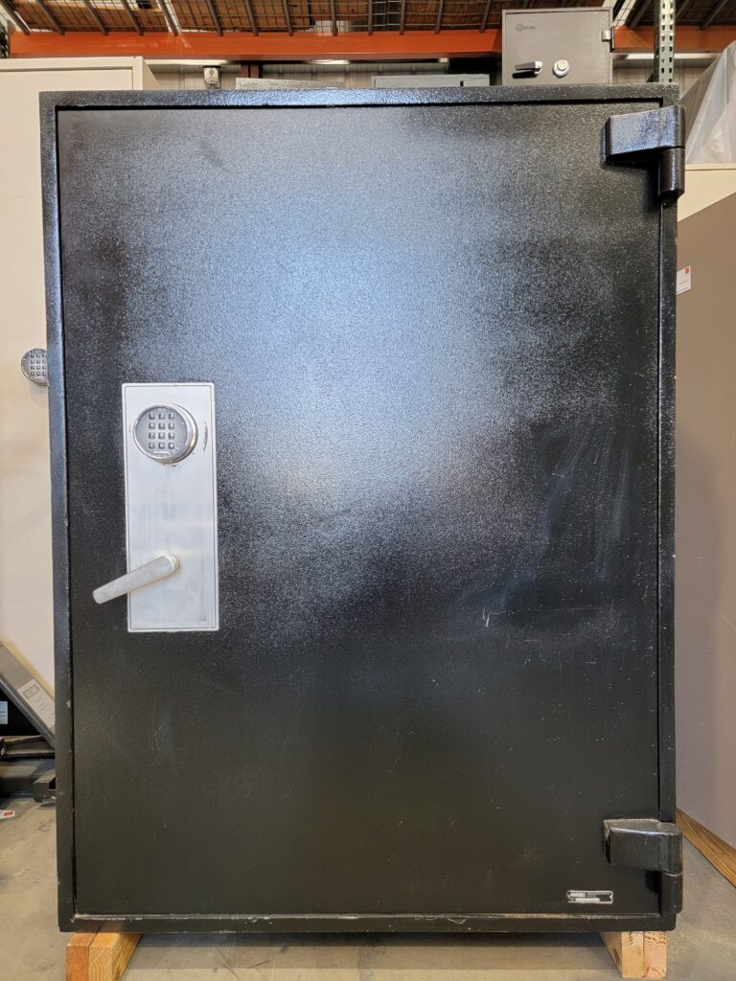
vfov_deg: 71.6
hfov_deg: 56.8
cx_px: 368
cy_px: 490
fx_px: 680
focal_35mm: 24
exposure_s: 1/119
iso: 250
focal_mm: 6.7
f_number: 1.8
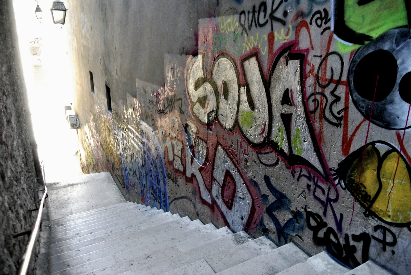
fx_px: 309
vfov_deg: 48.1
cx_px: 206
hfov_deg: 67.3
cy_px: 138
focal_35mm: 27
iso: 400
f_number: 3.5
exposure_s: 1/60
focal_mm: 10
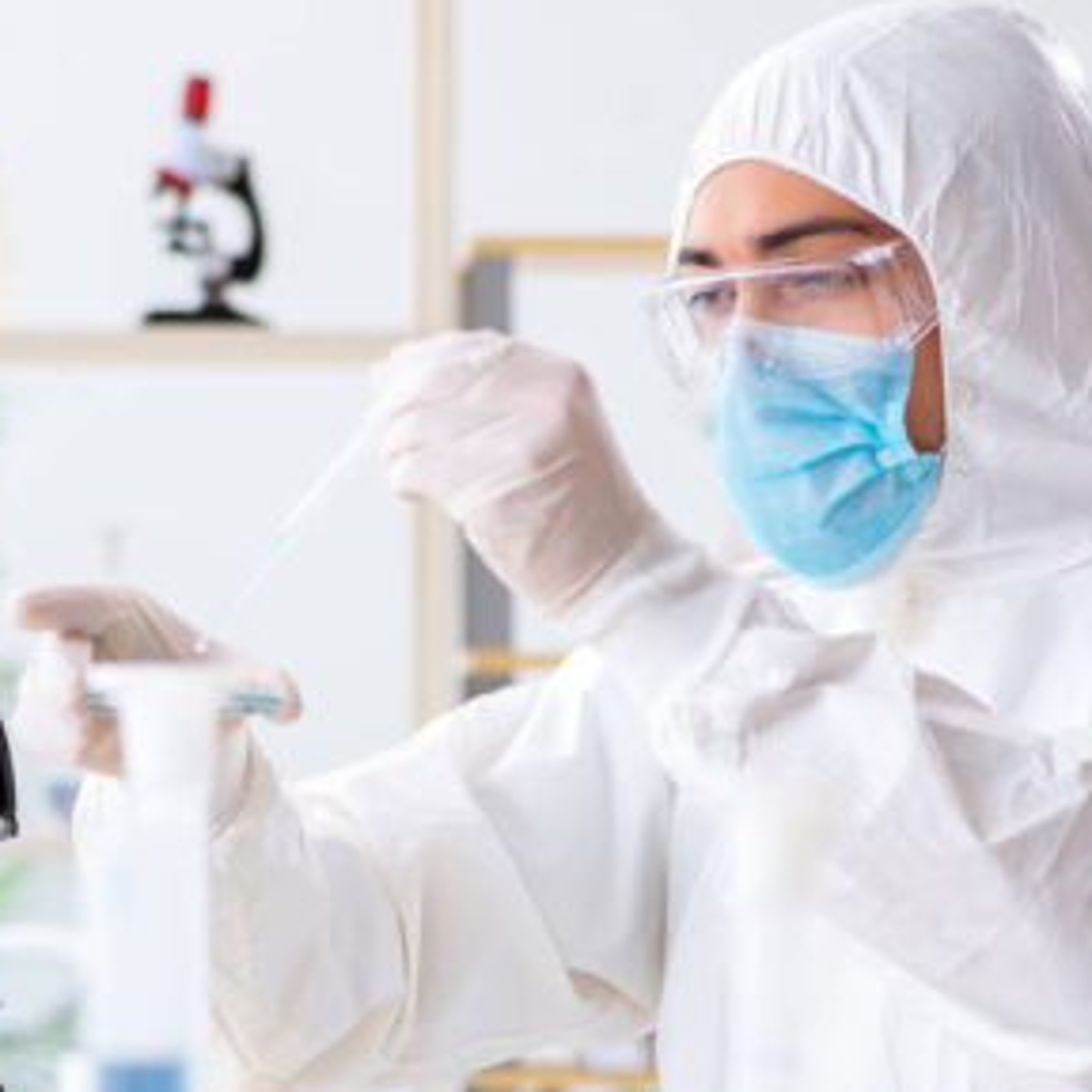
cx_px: 375
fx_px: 6638
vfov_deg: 9.4
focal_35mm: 186
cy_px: 631
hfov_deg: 9.4
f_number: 5
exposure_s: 1/100
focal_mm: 105
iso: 160
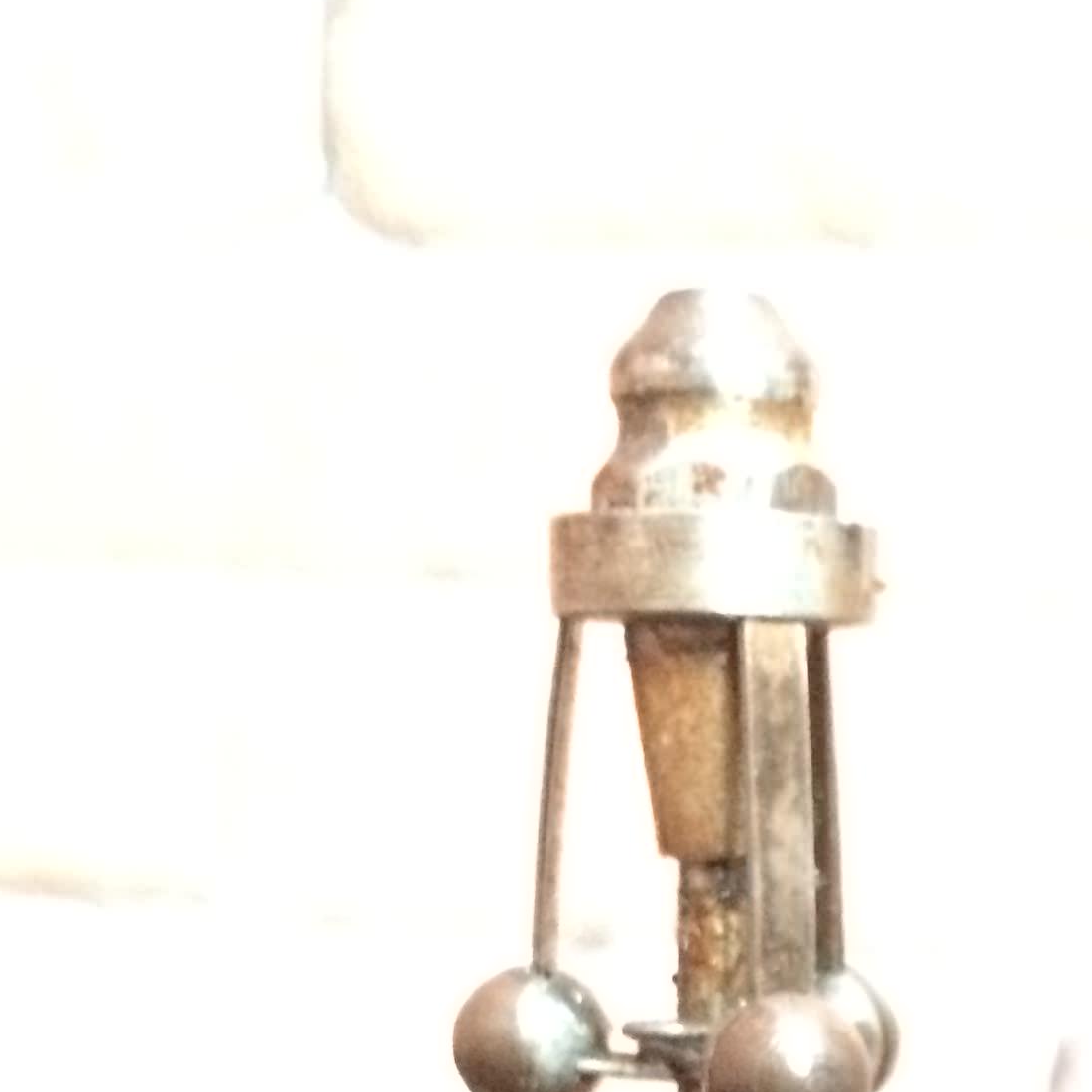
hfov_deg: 22.3
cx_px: 970
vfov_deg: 20.4
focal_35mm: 76
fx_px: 2712
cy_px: 1494
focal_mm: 4.15
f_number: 2.2
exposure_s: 1/15
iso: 2000
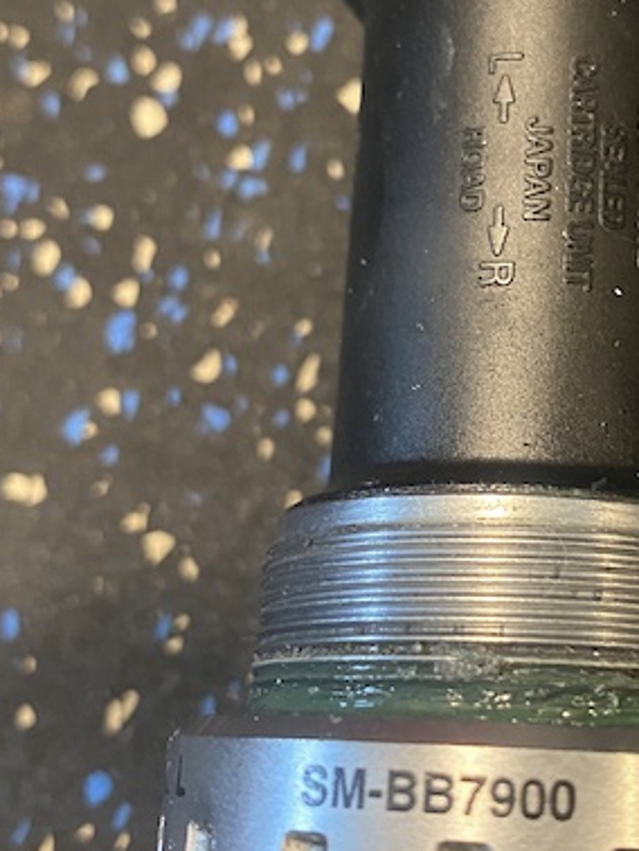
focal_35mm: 55
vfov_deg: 34.9
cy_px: 376
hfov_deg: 26.2
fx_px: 1352
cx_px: 500
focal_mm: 4.25
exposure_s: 1/30
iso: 640
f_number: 1.8
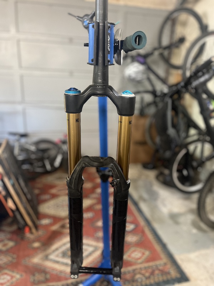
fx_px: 214
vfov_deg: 67.3
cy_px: 143
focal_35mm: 26
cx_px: 107
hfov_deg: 53.1
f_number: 1.6
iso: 400
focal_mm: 5.1
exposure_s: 1/40
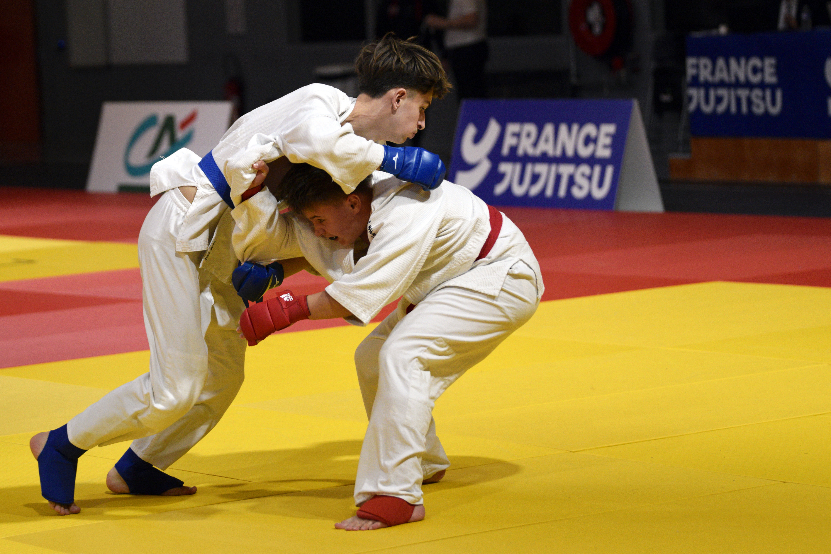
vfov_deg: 9.6
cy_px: 277
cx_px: 416
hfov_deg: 14.4
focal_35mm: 142
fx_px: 3290
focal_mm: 95
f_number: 3.2
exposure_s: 1/1600
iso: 1600
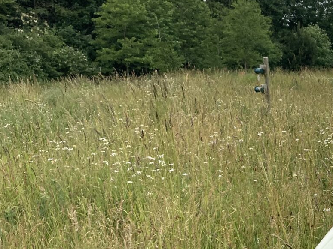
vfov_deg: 19.8
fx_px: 712
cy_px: 170
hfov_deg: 24.3
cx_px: 380
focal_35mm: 74
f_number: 1.8
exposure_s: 1/1473
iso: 20
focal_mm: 3.99
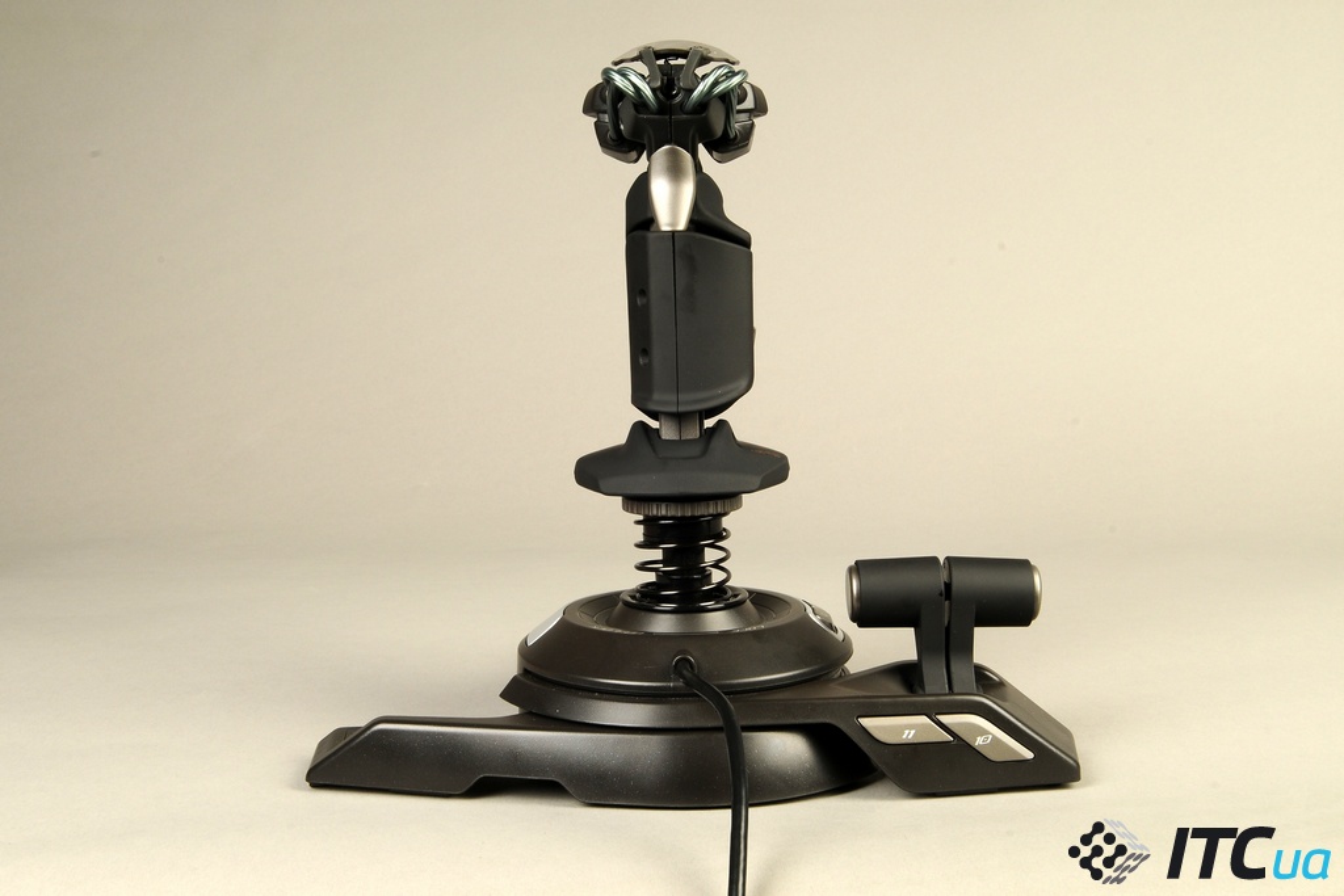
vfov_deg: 34.2
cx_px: 672
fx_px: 1456
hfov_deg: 49.5
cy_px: 448
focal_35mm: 39
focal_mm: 26
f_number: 18
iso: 200
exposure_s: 1/80
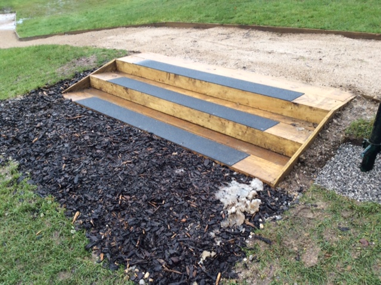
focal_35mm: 32
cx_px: 190
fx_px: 352
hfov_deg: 56.9
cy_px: 142
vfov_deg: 44.1
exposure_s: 1/187
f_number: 2.4
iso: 32
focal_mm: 3.3
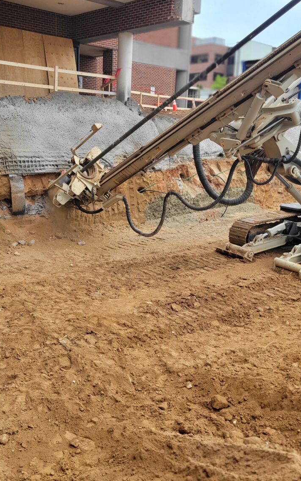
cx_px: 115
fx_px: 486
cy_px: 239
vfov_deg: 52.7
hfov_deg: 34.3
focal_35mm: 37
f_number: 1.8
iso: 40
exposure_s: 1/483
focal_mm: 5.4
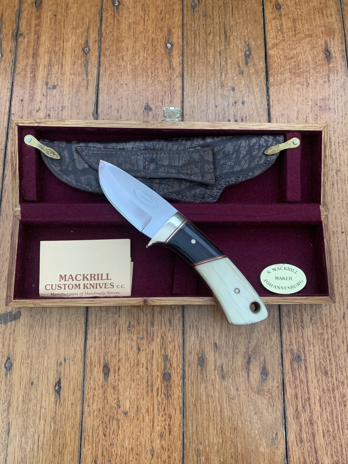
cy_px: 232
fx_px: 349
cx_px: 174
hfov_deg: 53.1
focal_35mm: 26
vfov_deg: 67.3
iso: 250
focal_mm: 4.25
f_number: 1.8
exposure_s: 1/60
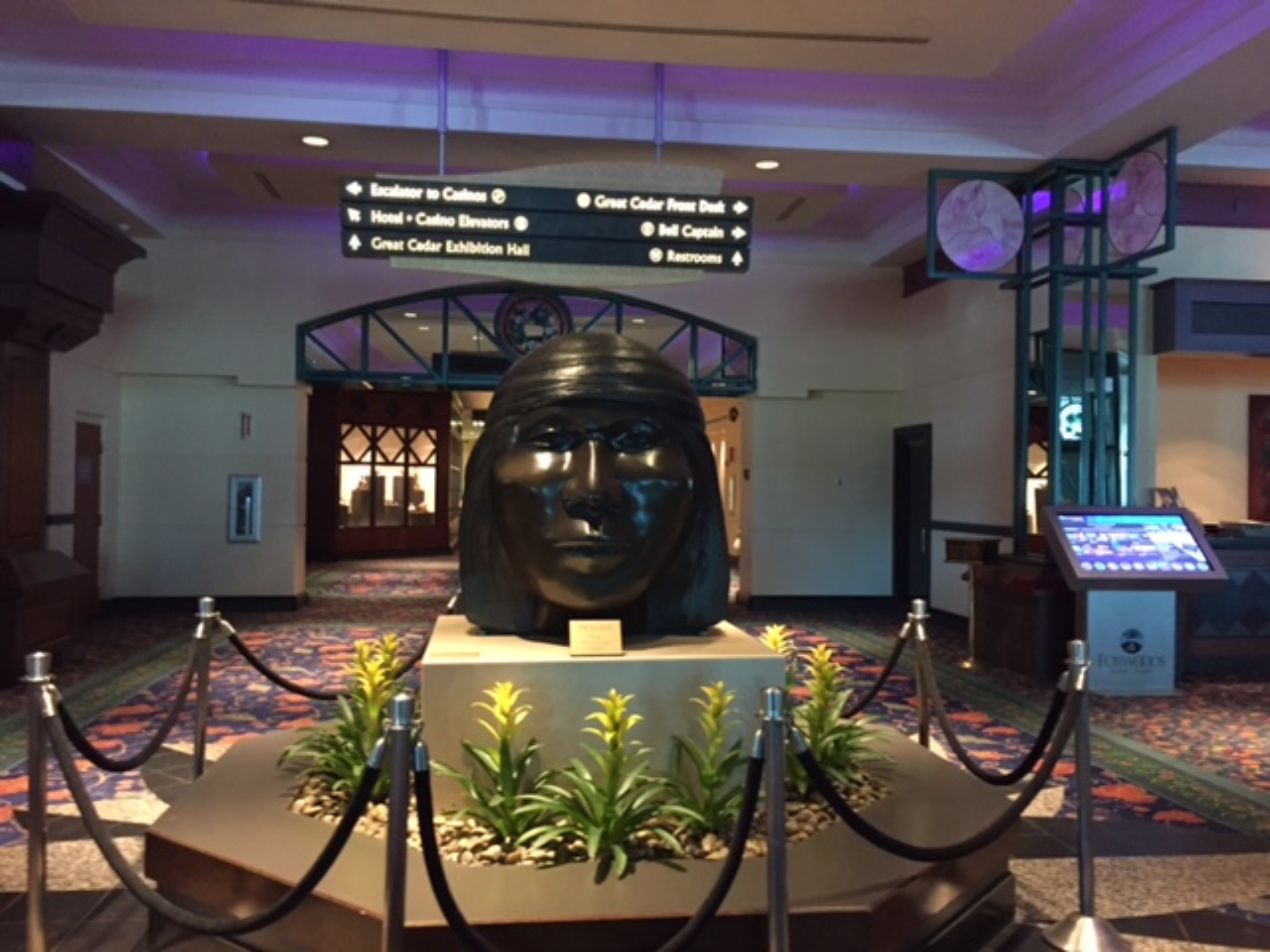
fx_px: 1064
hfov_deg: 61.7
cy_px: 476
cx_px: 635
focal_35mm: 29
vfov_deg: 48.2
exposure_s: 1/15
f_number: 2.2
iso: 250
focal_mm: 4.15
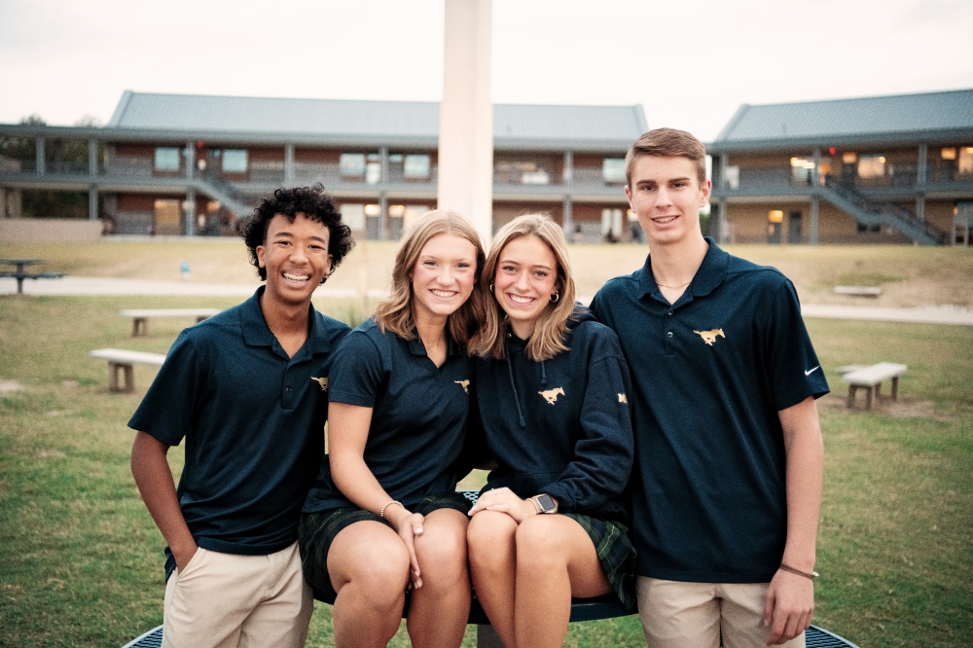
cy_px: 324
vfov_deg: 27.0
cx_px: 486
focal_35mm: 50
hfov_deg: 39.6
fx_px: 1351
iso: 800
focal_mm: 50
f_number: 2.8
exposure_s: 1/400
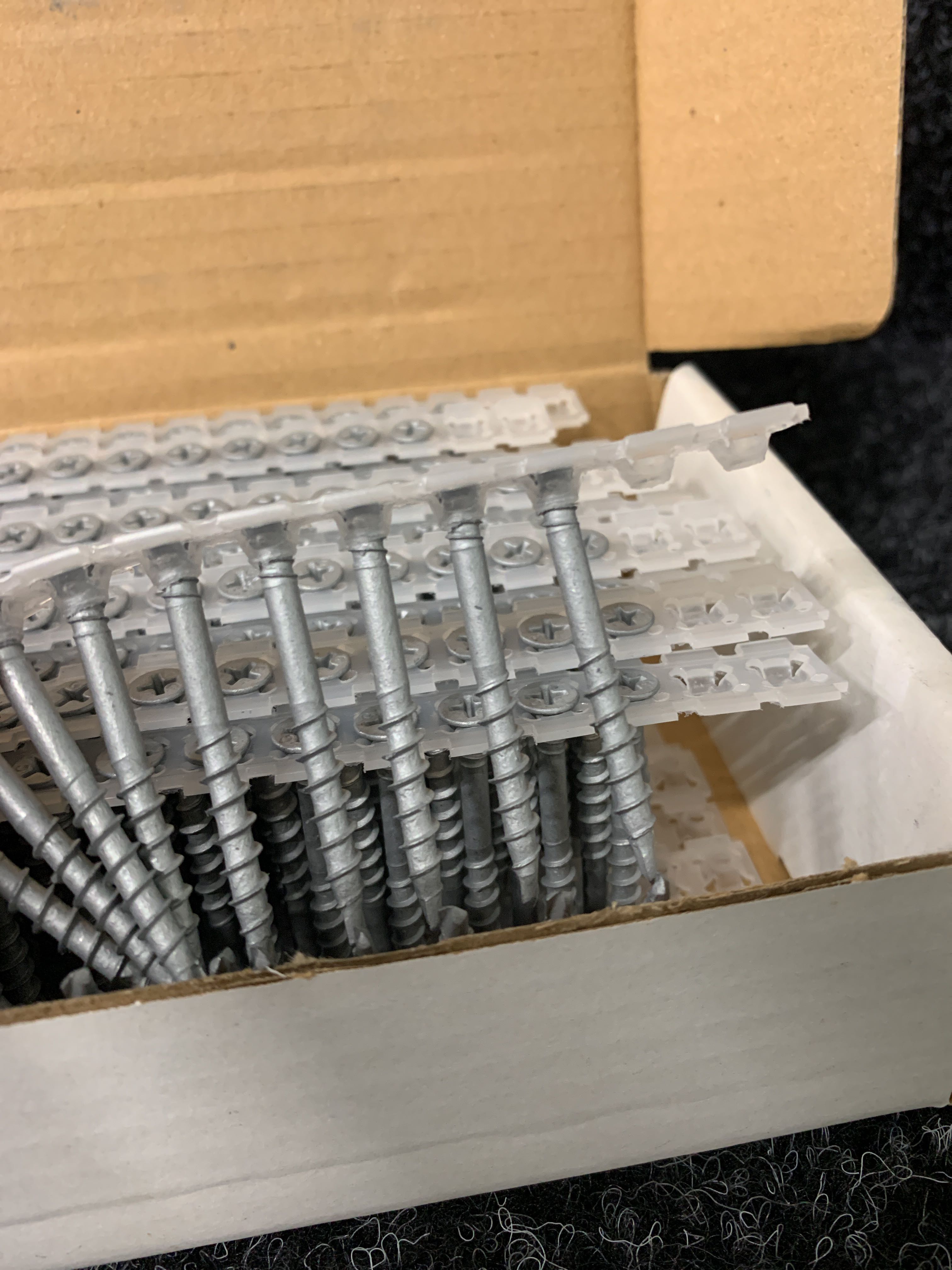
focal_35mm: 26
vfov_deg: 67.3
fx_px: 953
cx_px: 476
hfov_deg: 53.1
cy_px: 635
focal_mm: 4.25
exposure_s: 1/60
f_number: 1.8
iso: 250
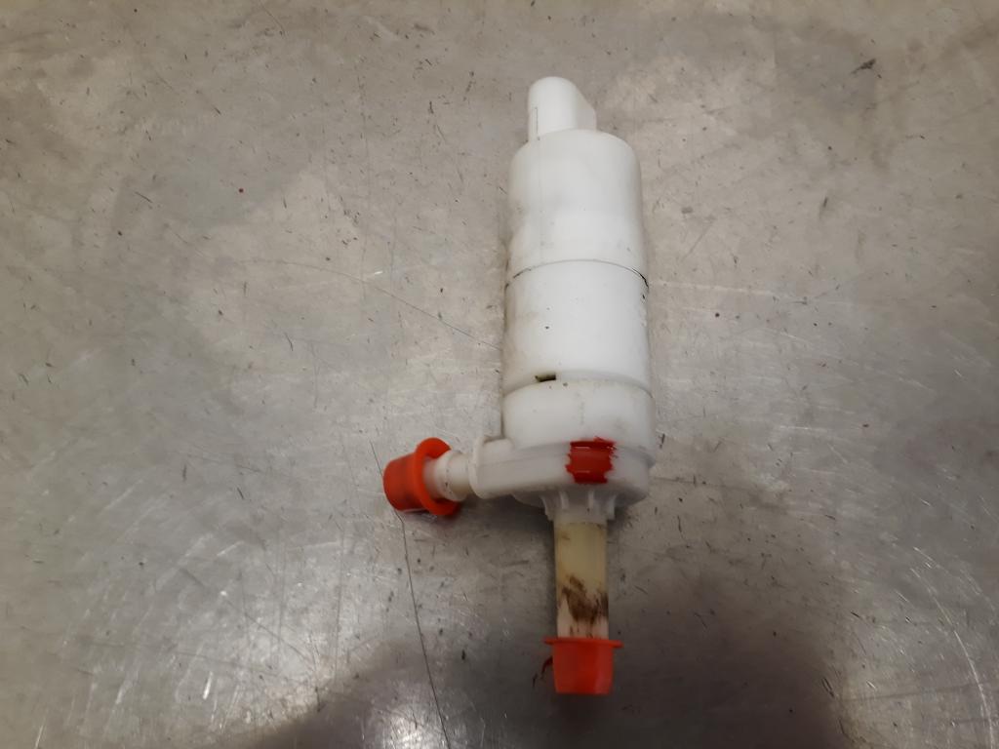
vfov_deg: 51.4
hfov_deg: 65.3
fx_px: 779
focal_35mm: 27
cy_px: 374
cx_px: 500
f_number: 1.9
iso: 50
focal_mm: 3.6
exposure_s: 1/33
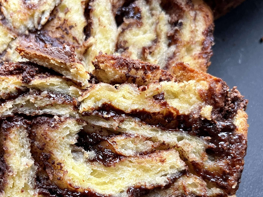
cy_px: 119
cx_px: 102
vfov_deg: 43.9
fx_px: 243
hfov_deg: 56.3
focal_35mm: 32
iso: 320
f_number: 1.6
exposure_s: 1/60
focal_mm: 5.1
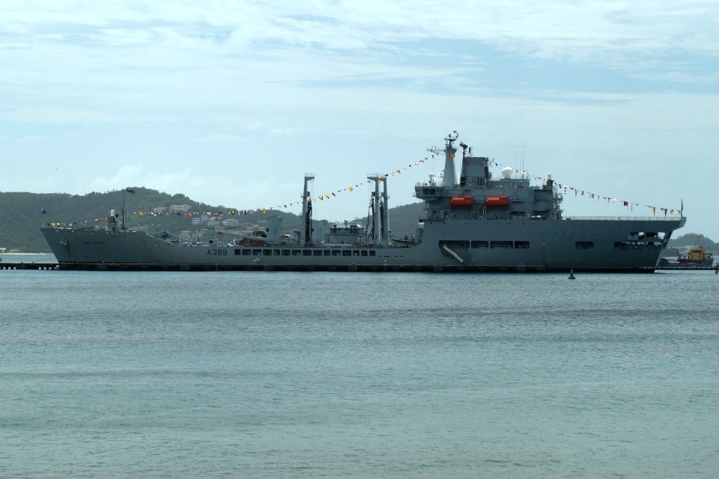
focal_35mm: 135
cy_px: 240
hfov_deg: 15.2
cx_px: 360
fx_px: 2696
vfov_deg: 10.2
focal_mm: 90
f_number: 7.1
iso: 100
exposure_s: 1/320
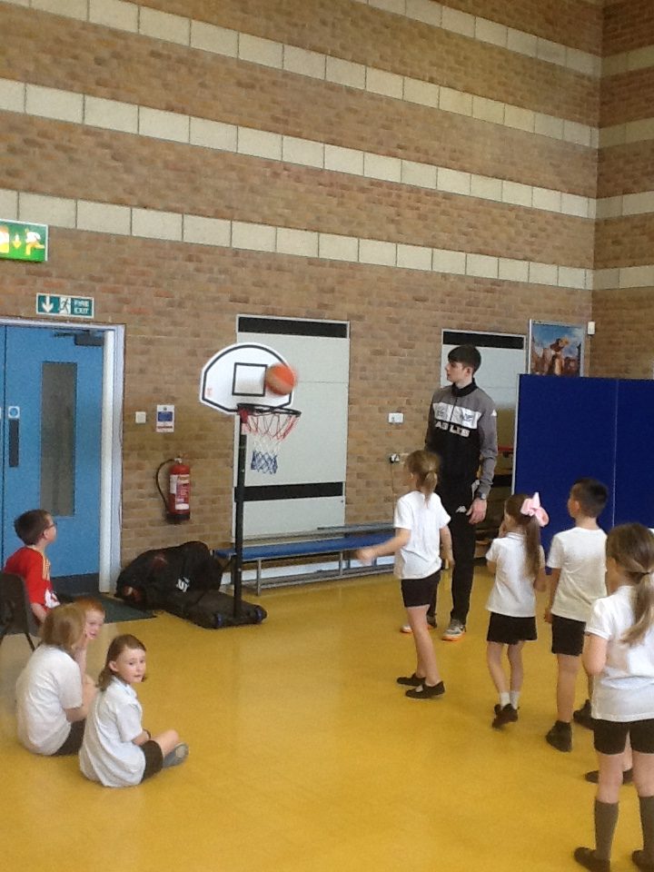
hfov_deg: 32.9
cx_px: 327
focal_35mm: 44
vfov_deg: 42.9
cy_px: 436
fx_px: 1108
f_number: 2.4
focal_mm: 2.03
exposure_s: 1/30
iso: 80
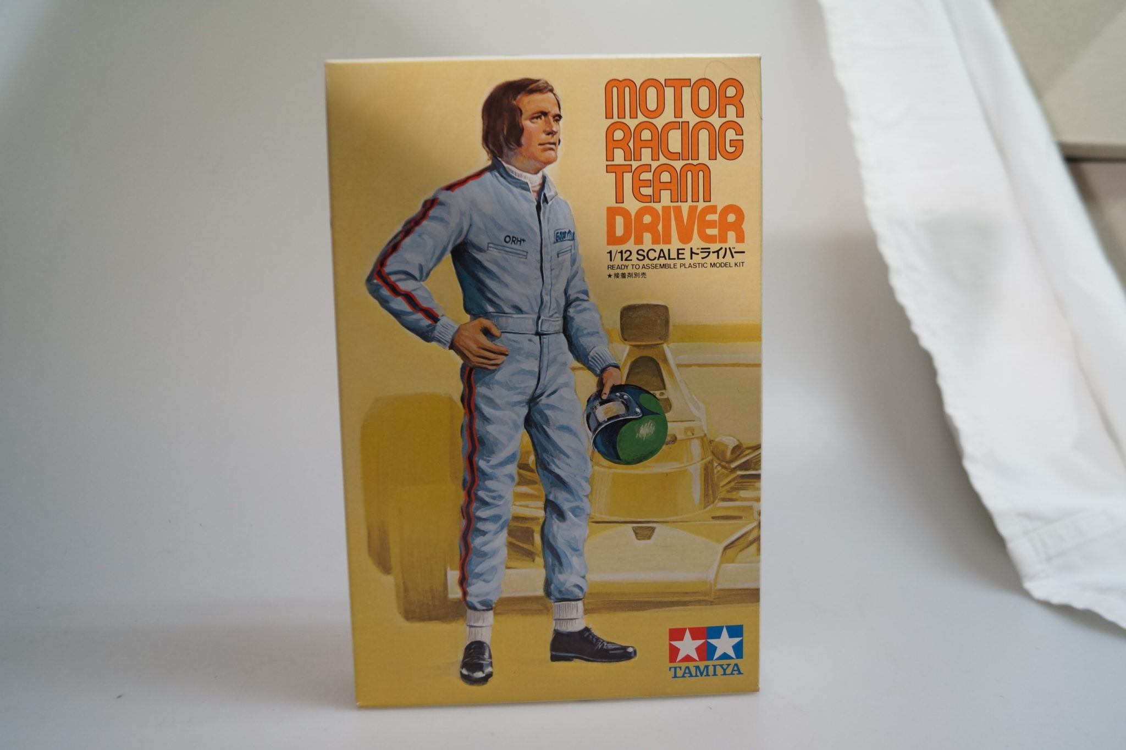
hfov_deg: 57.2
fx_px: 1032
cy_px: 375
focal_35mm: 33
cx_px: 563
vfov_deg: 40.0
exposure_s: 1/160
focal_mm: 22
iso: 500
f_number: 4
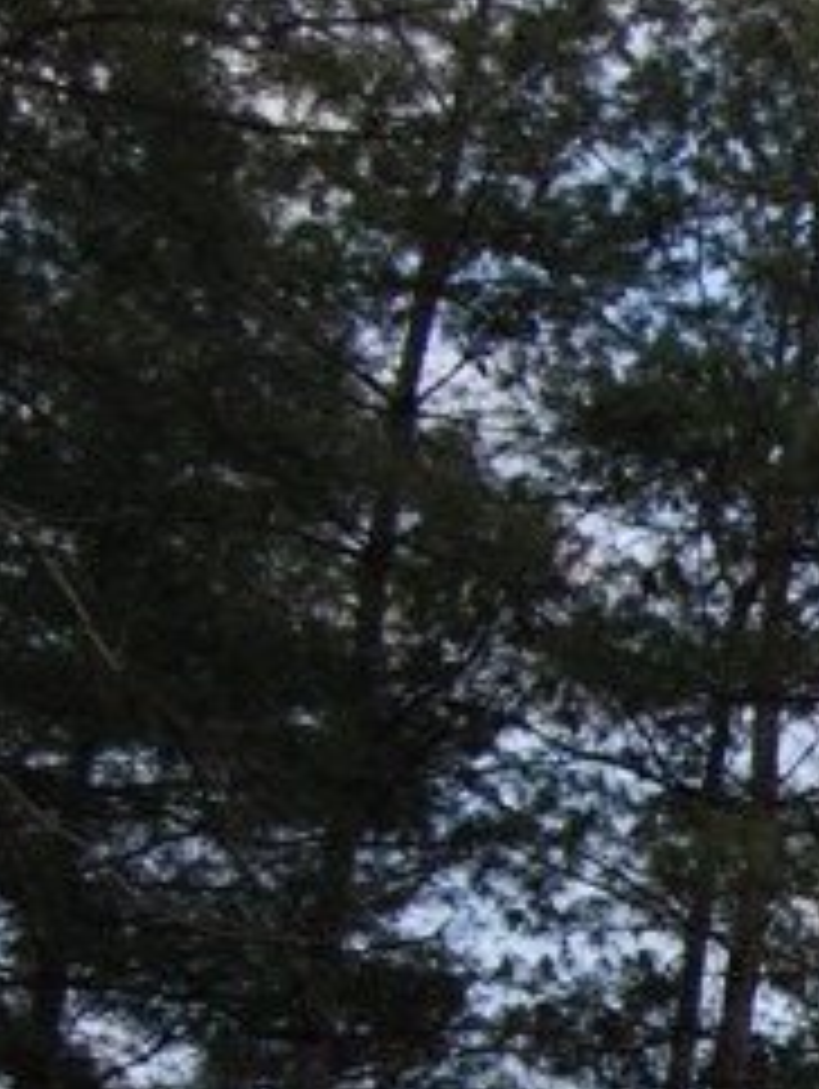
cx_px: 2043
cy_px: 1280
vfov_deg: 15.6
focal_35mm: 122
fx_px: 3842
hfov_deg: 10.3
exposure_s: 1/250
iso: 400
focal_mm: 20
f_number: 5
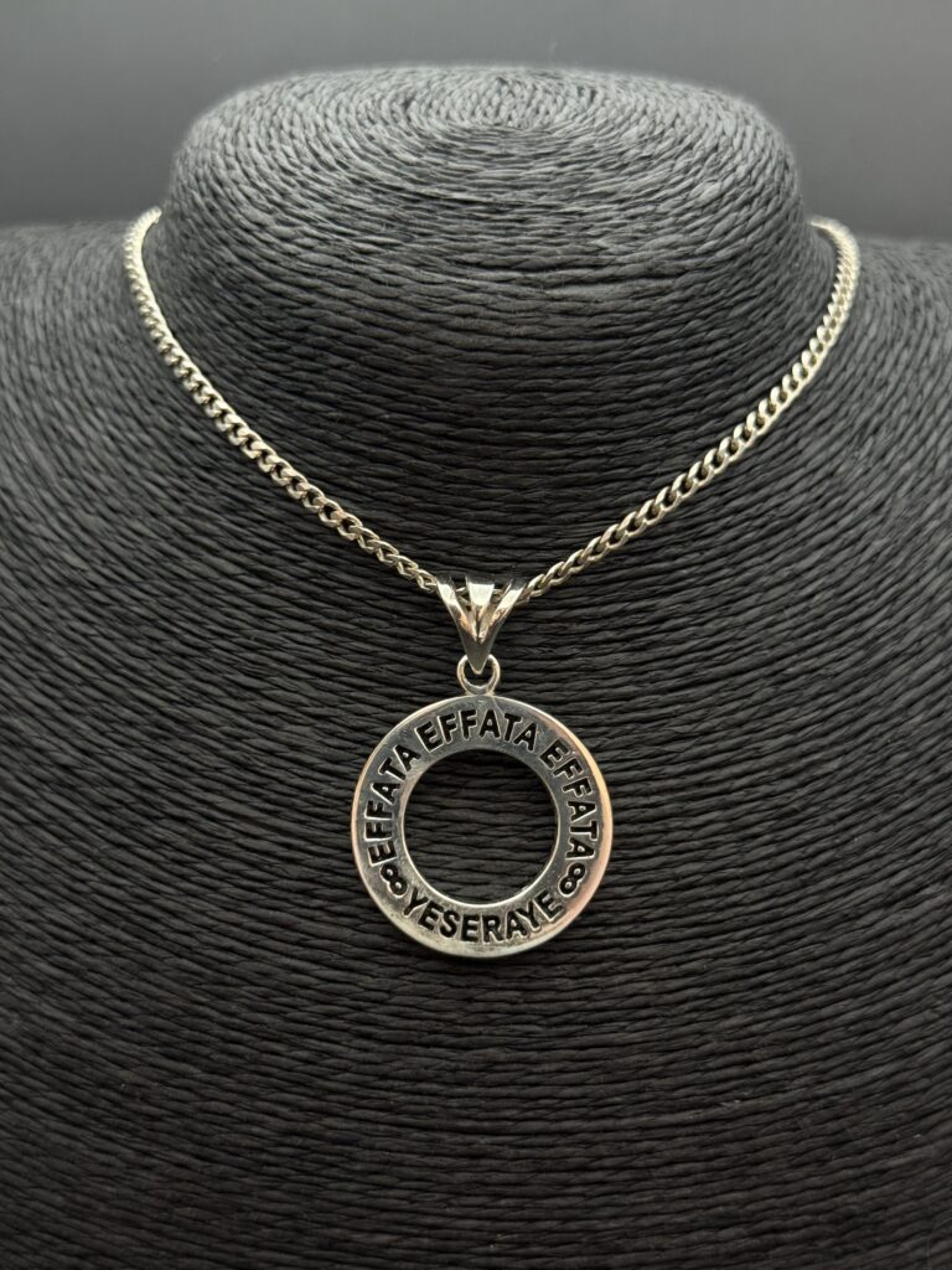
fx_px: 1760
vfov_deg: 39.7
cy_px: 635
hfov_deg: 30.3
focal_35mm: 48
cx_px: 476
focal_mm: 6.76
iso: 160
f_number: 1.78
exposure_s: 1/60
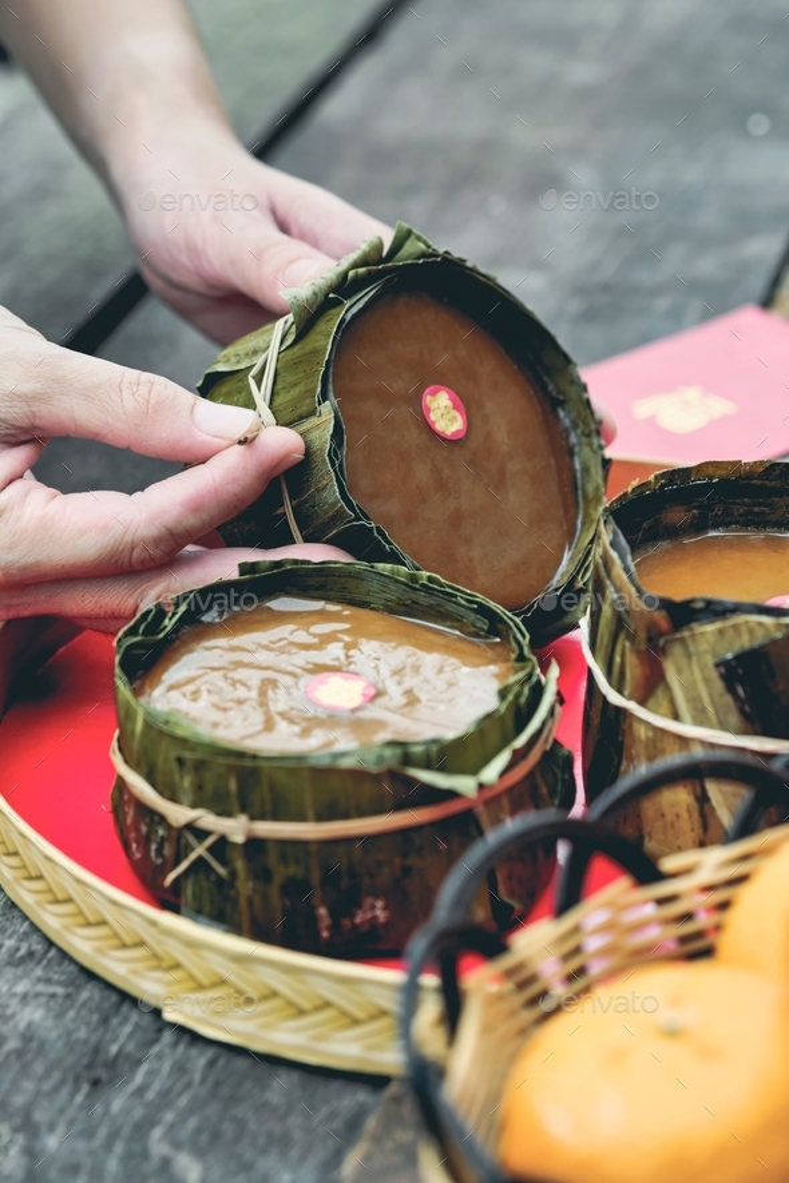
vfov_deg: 22.6
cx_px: 394
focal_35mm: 90
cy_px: 592
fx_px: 2959
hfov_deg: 15.2
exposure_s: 1/250
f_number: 4
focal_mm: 60
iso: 640
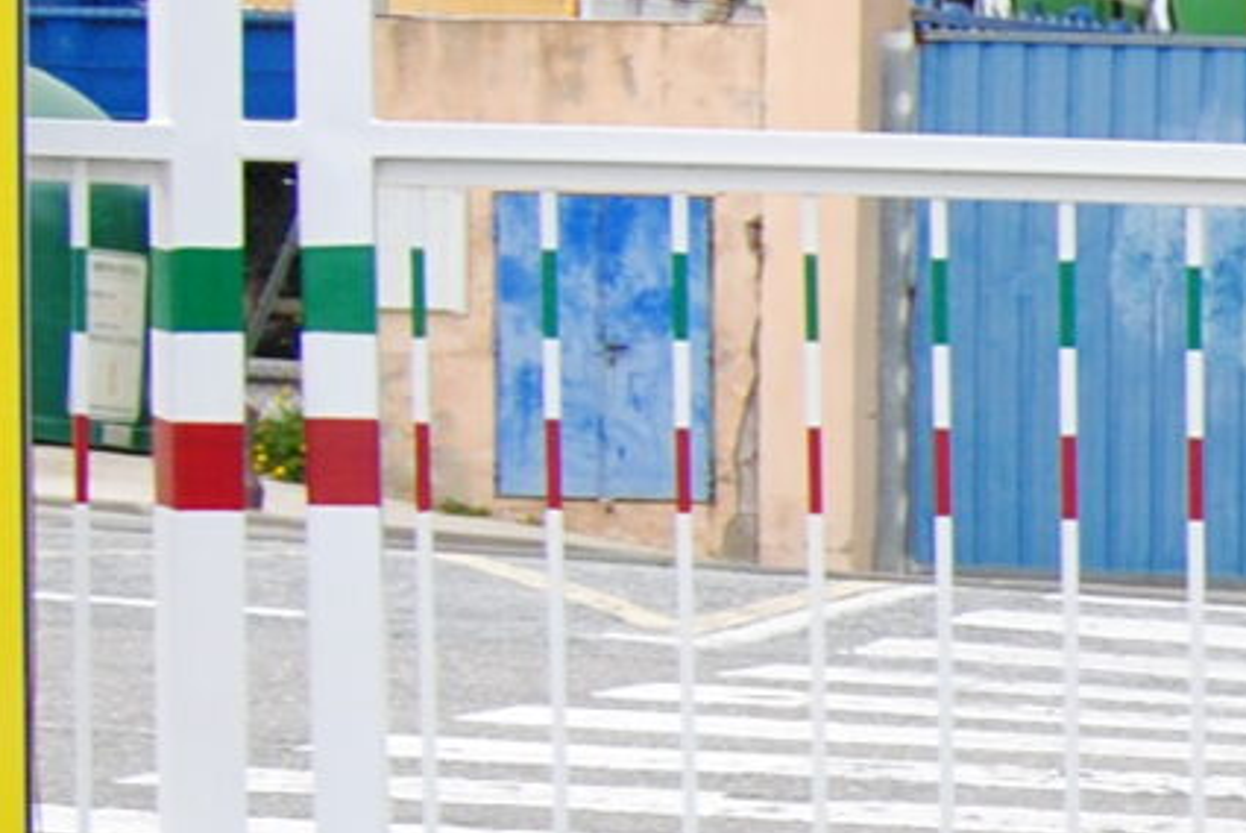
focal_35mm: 208
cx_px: 3143
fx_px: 7204
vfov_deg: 6.5
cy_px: 1361
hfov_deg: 8.8
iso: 200
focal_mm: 23
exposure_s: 1/60
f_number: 7.1
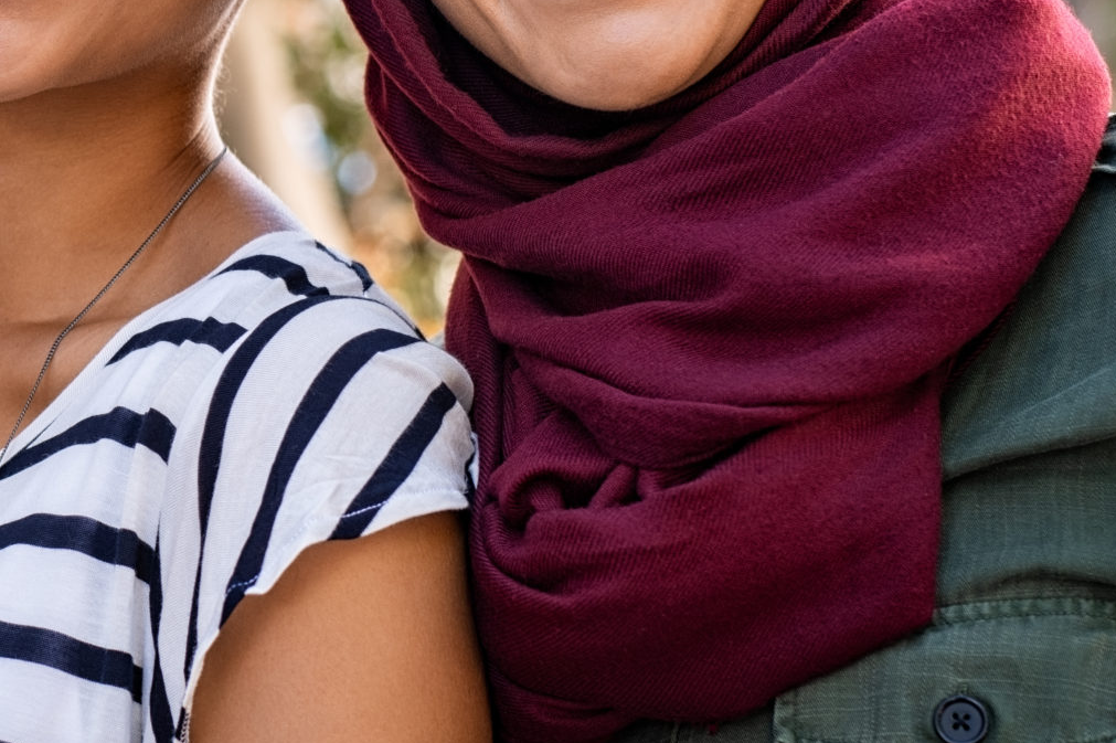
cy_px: 47
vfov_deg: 9.0
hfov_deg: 13.2
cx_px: -124
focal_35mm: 152
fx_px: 4709
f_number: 4
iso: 200
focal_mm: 50
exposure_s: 1/160
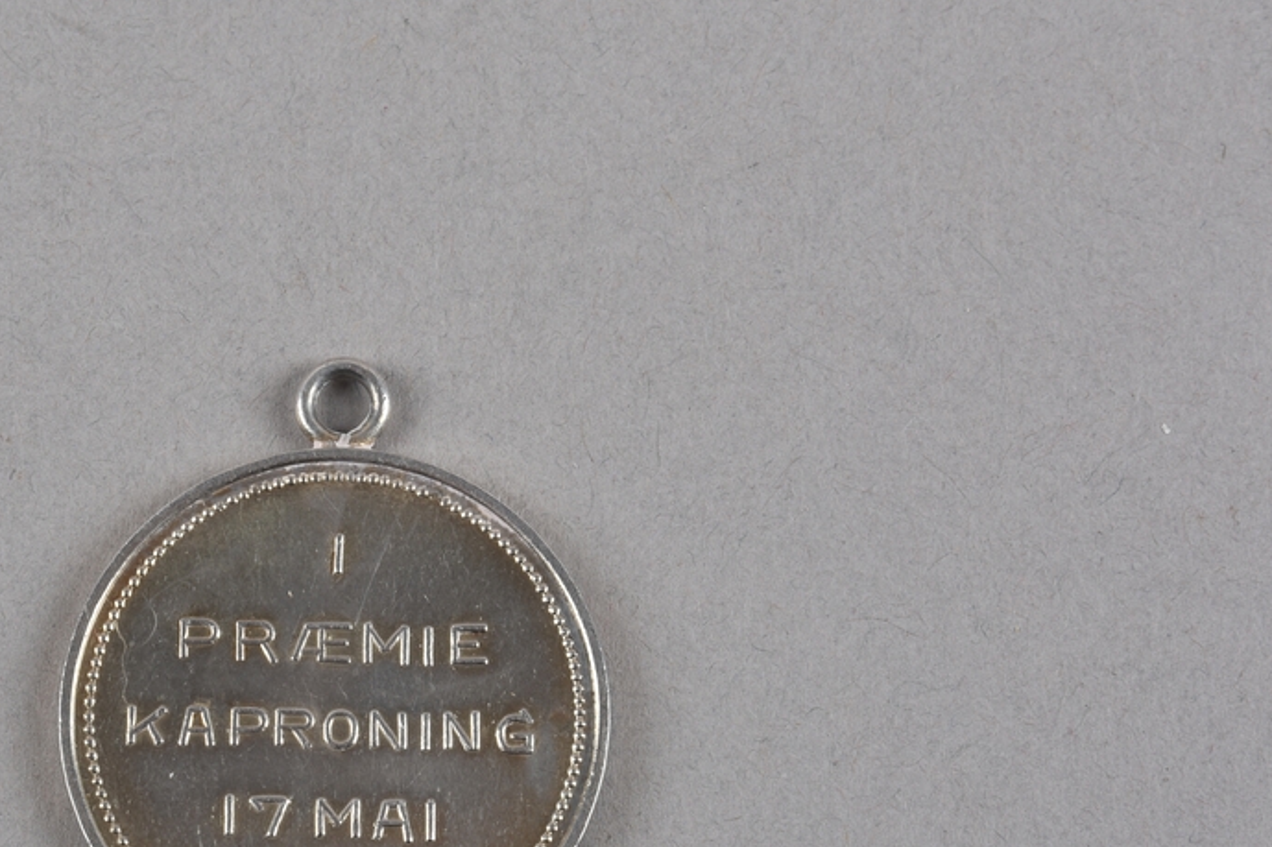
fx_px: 6000
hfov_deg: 12.1
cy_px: 607
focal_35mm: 170
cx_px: 373
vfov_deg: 8.1
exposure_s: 1/125
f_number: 13
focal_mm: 65
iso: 100
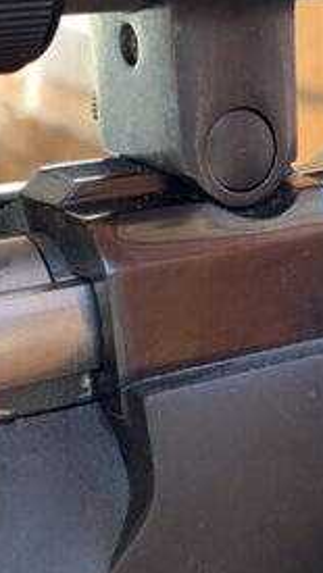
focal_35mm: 79
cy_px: 494
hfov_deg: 14.8
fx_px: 1201
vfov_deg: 26.1
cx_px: 379
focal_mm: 4.25
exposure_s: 1/102
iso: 100
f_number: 1.8
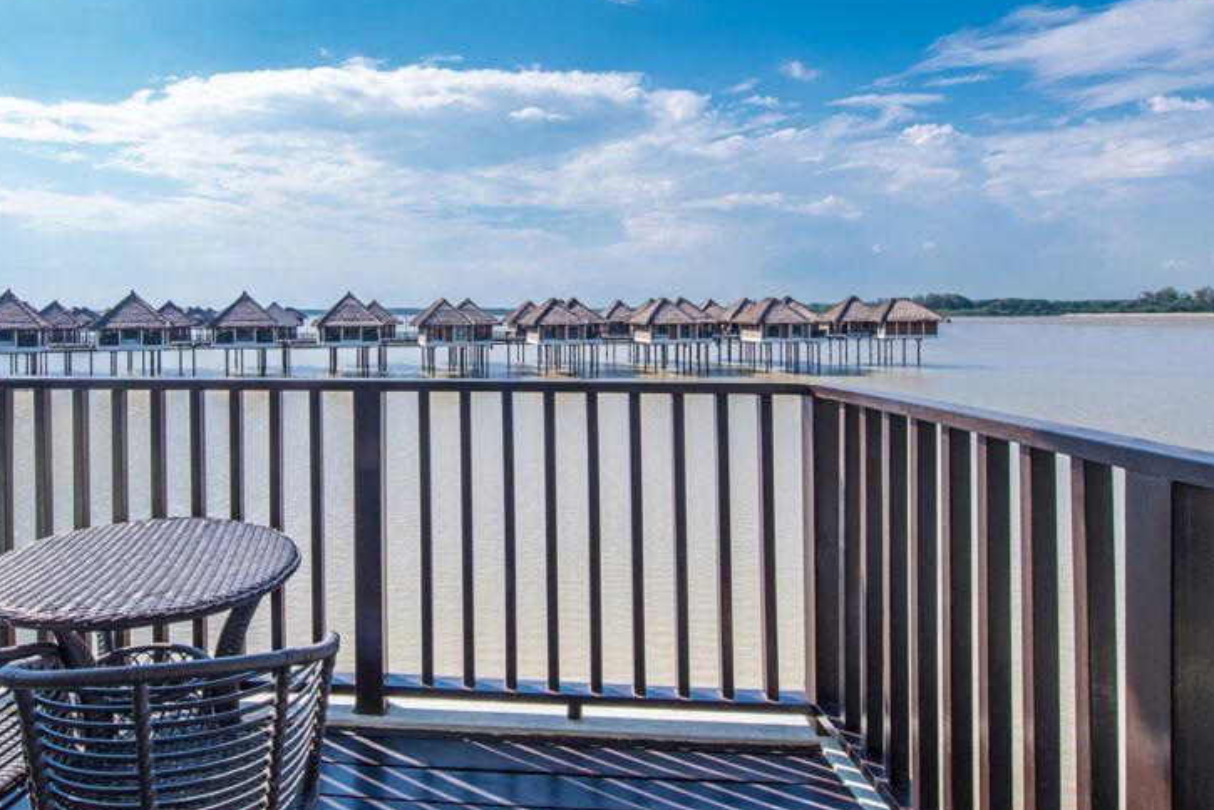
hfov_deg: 77.7
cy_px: 291
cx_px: 487
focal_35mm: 22
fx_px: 742
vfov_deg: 56.4
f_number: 11
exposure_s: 1/125
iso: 100
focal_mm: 14
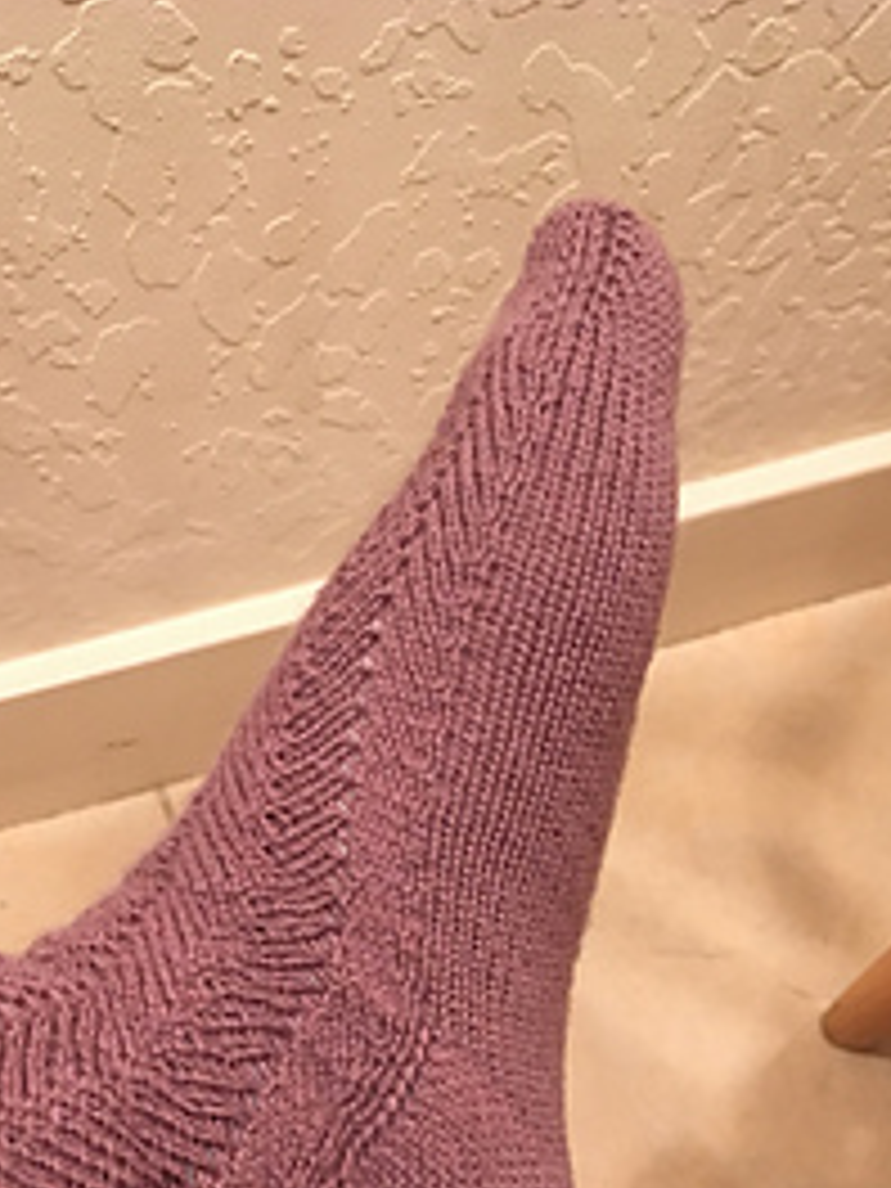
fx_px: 1888
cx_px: 268
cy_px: 1053
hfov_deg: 26.3
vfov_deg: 33.2
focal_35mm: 55
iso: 200
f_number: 2.2
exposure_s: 1/17
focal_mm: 4.15
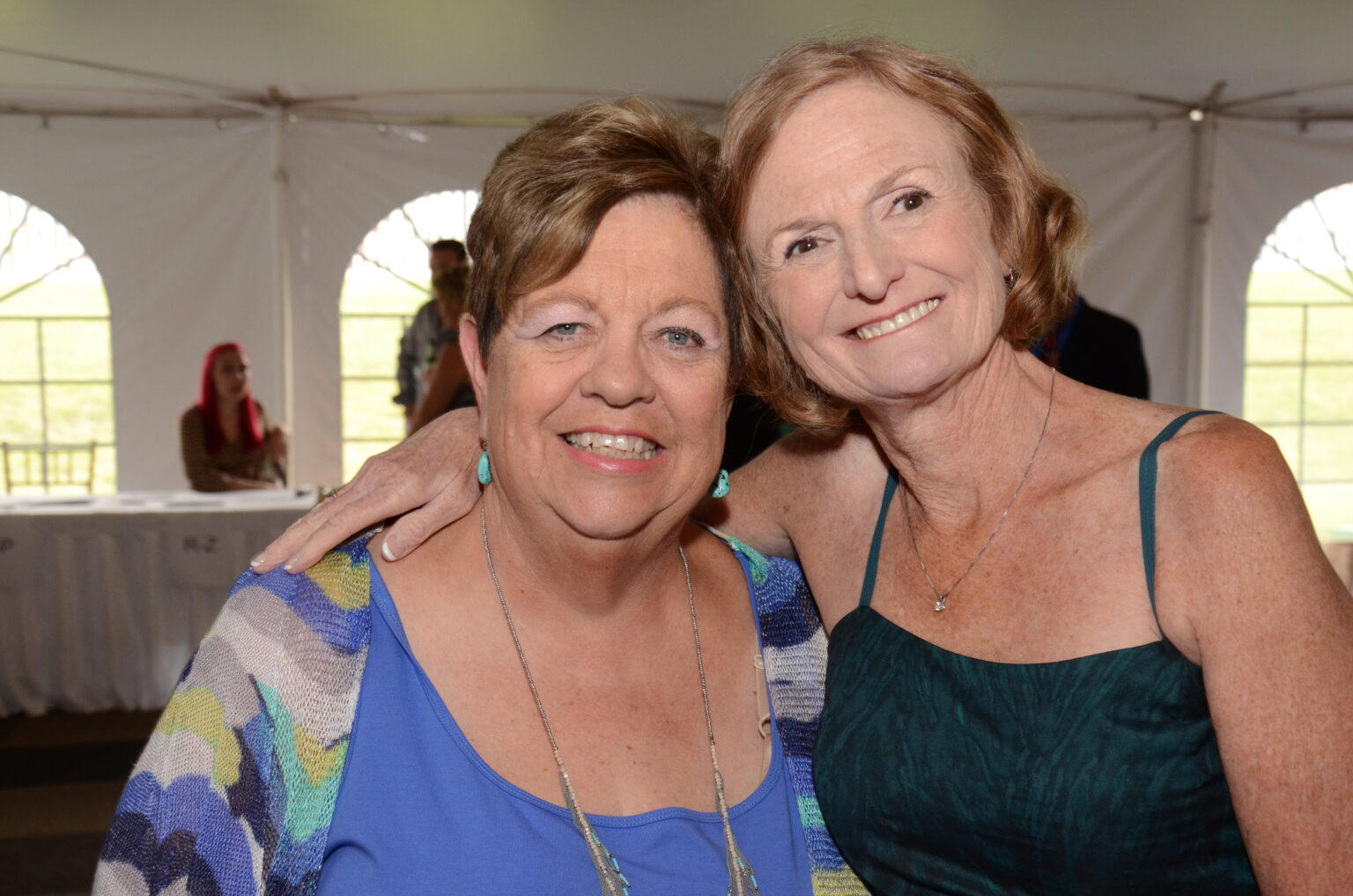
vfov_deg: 23.7
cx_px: 676
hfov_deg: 35.1
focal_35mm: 57
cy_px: 448
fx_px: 2138
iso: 800
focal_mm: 38
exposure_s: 1/60
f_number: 7.1
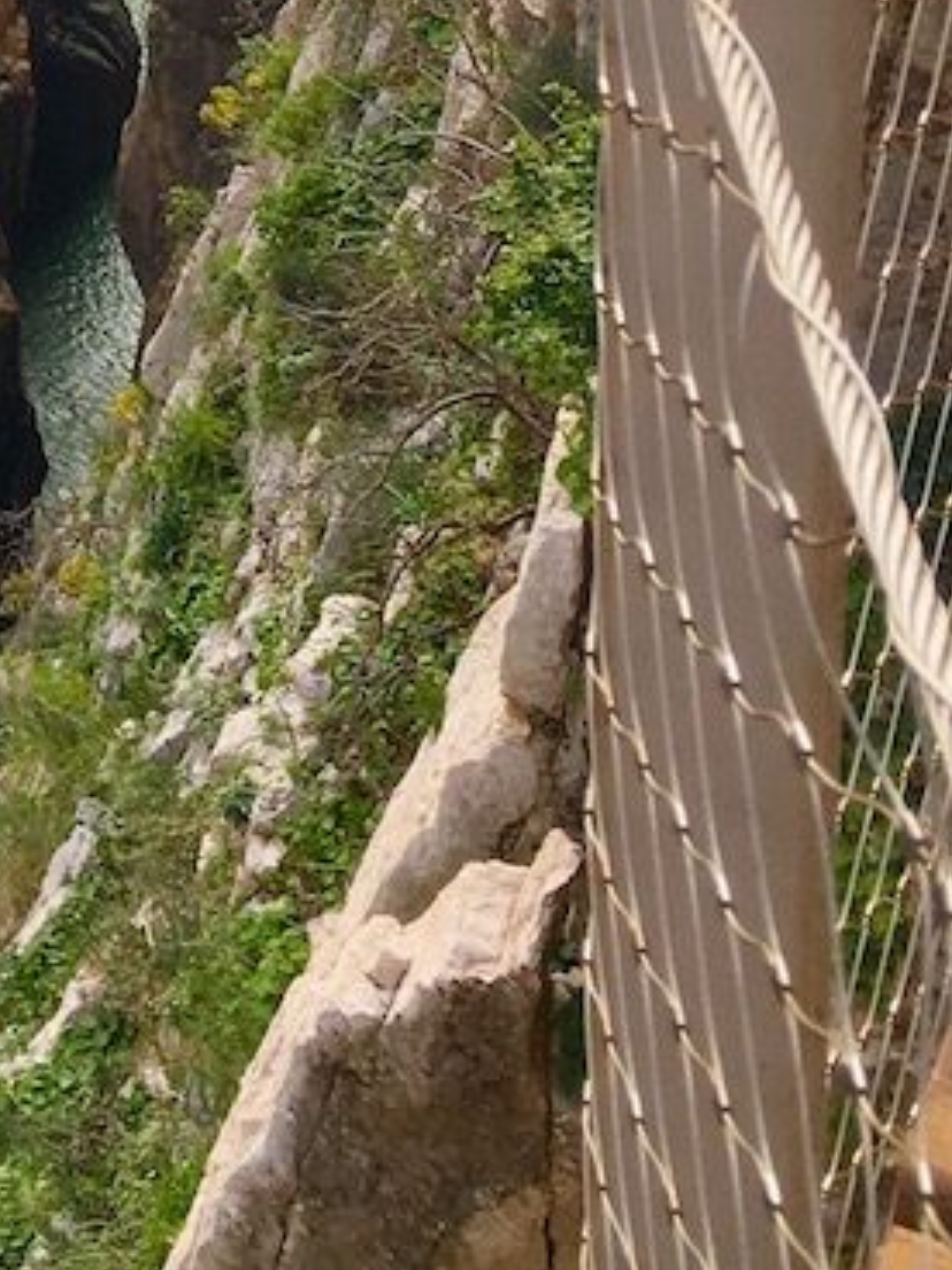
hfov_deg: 13.3
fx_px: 3850
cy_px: -623
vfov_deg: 17.0
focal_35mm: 105
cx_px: -462
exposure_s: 1/214
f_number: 2.2
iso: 25
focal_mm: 4.15
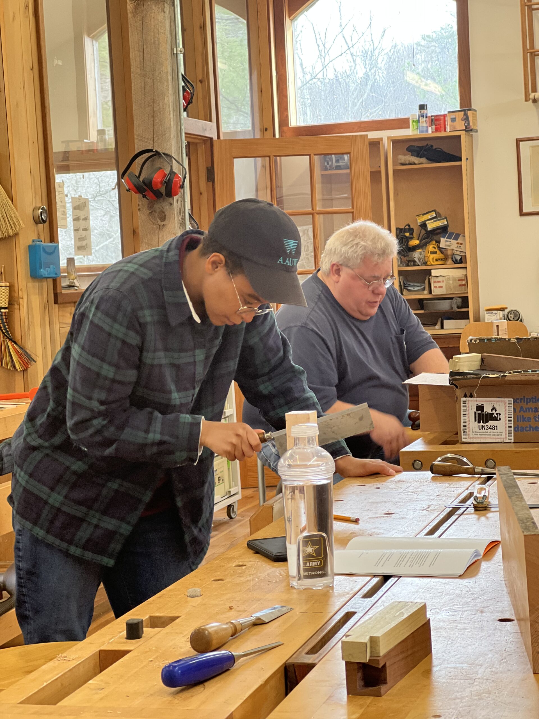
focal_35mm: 77
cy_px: 360
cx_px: 270
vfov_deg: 25.3
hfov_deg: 19.1
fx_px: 1599
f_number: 2.8
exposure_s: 1/60
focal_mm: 9
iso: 160
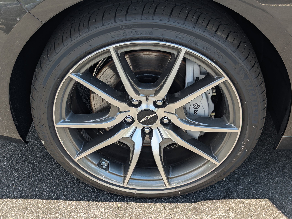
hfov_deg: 39.7
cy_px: 110
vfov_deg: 30.3
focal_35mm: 48
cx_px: 146
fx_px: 405
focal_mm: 6.81
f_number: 1.85
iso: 52
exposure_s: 1/826
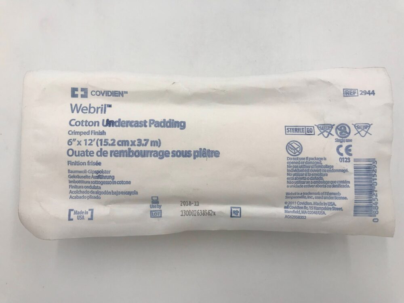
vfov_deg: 49.7
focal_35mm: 28
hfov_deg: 63.4
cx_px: 202
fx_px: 327
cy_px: 152
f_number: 1.8
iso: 20
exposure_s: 1/232
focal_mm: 3.99
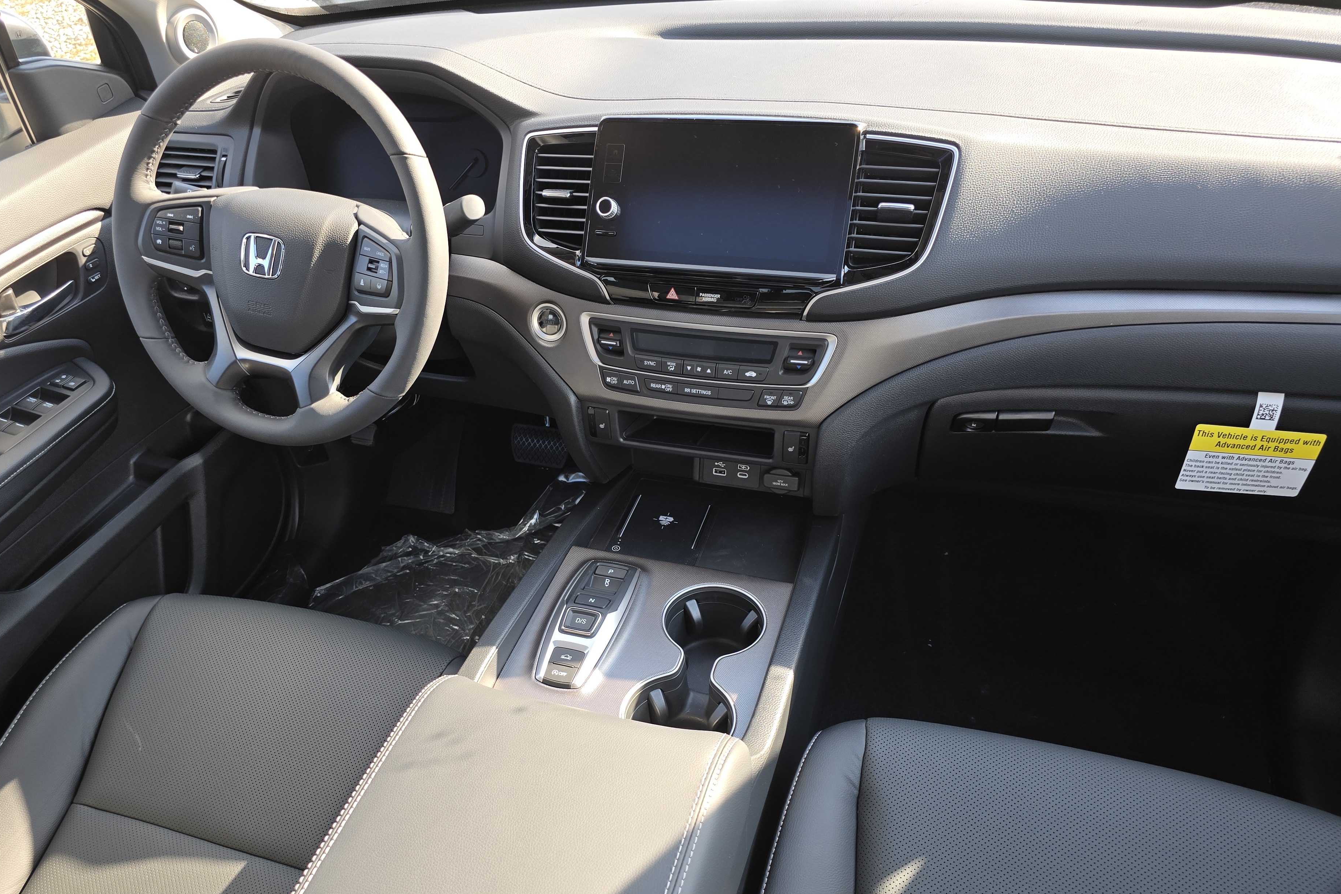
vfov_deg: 49.3
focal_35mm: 26
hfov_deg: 69.3
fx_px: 968
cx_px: 625
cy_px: 523
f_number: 1.7
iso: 40
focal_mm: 6.3
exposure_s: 1/180
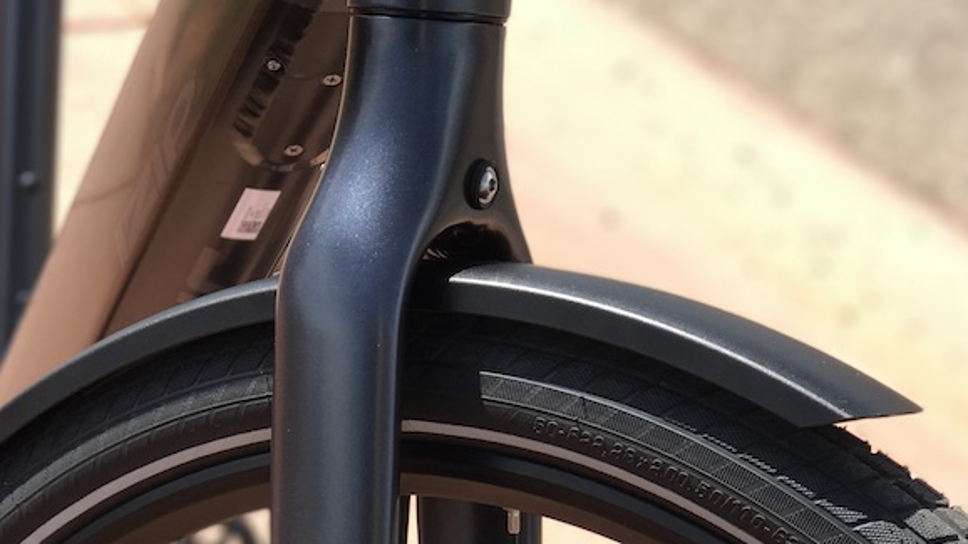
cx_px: 353
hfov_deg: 19.4
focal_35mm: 110
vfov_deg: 10.8
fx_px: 2823
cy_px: 693
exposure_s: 1/364
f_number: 2.8
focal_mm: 6.6
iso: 20
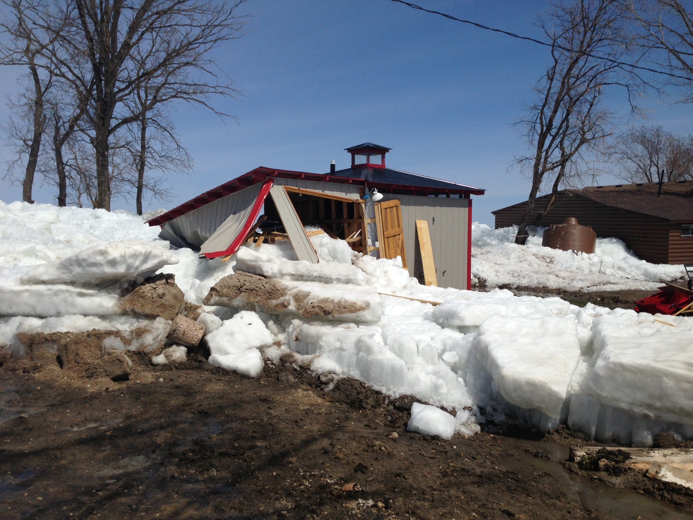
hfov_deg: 55.4
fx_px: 661
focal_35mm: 33
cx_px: 346
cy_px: 260
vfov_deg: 42.9
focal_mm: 4.13
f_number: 2.4
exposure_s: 1/4525
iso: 50
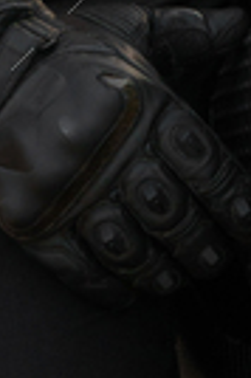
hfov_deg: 4.2
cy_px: -583
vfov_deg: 6.0
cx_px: 206
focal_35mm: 330
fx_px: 3460
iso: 640
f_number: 3.2
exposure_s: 1/400
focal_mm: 50
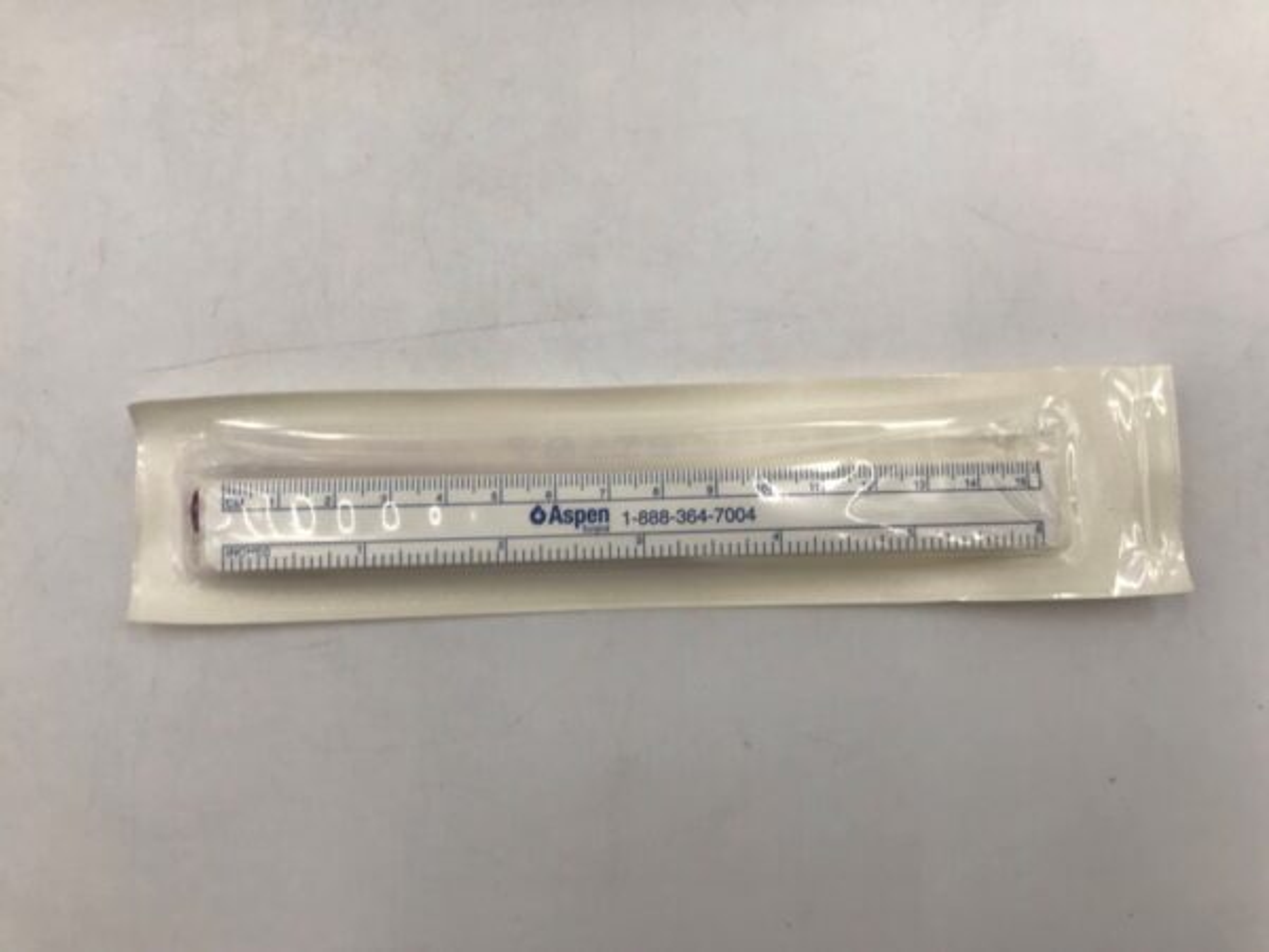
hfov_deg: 63.4
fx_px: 1026
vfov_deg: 49.7
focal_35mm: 28
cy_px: 476
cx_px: 634
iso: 25
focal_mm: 3.99
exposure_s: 1/60
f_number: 1.8
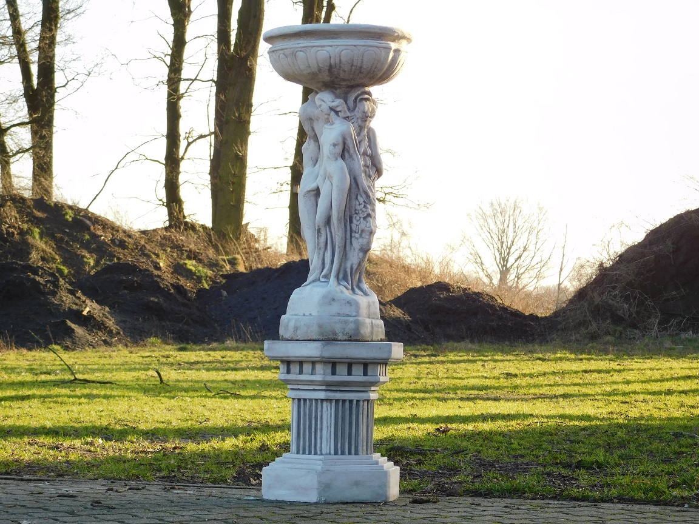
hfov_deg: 17.1
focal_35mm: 115
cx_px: 350
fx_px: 2322
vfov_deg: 12.9
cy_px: 262
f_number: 4.8
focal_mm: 20.3
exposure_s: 1/125
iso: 125
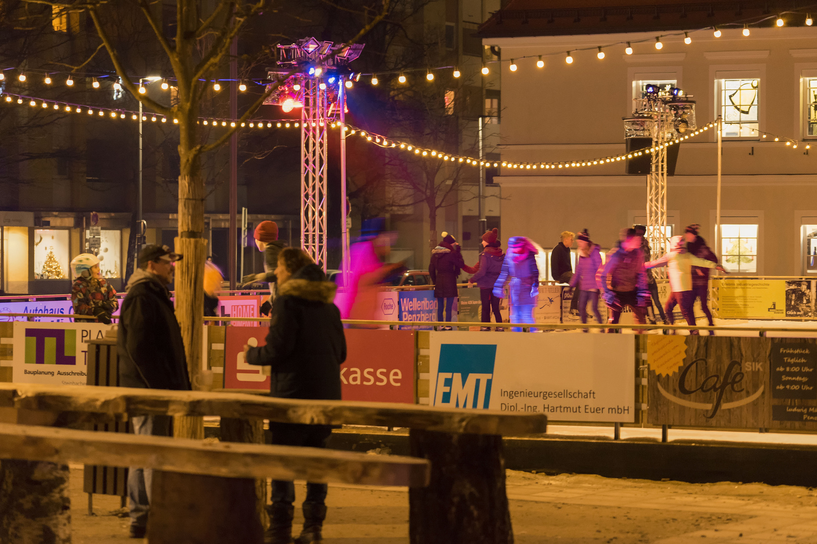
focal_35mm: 118
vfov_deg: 11.6
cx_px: 408
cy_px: 272
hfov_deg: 17.3
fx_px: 2678
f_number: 4
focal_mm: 118
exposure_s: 1/15
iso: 3200
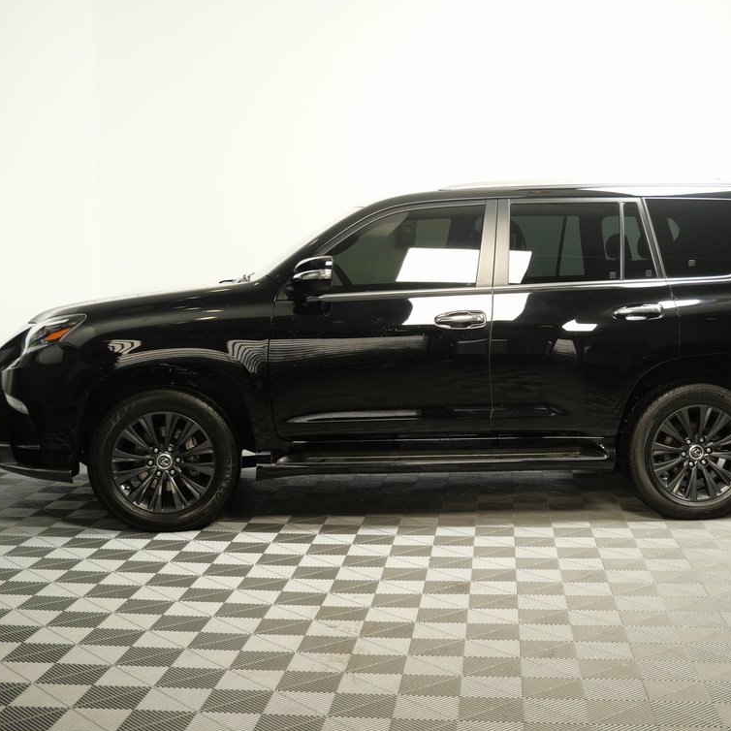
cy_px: 369
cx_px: 426
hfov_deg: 35.3
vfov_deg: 35.4
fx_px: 1147
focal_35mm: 48
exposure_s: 1/200
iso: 250
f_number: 4.5
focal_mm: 20
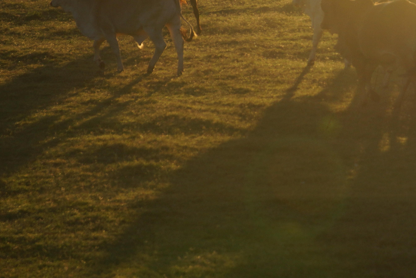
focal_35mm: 196
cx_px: 360
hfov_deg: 10.4
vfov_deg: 7.0
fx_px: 2265
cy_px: 25
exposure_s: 1/3200
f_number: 4
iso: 400
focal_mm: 70
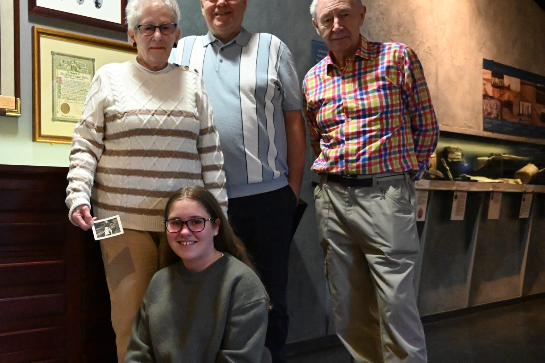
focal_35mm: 44
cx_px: 156
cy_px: 222
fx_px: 666
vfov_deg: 30.4
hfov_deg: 43.5
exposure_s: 1/60
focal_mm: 18
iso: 10000
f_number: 3.5
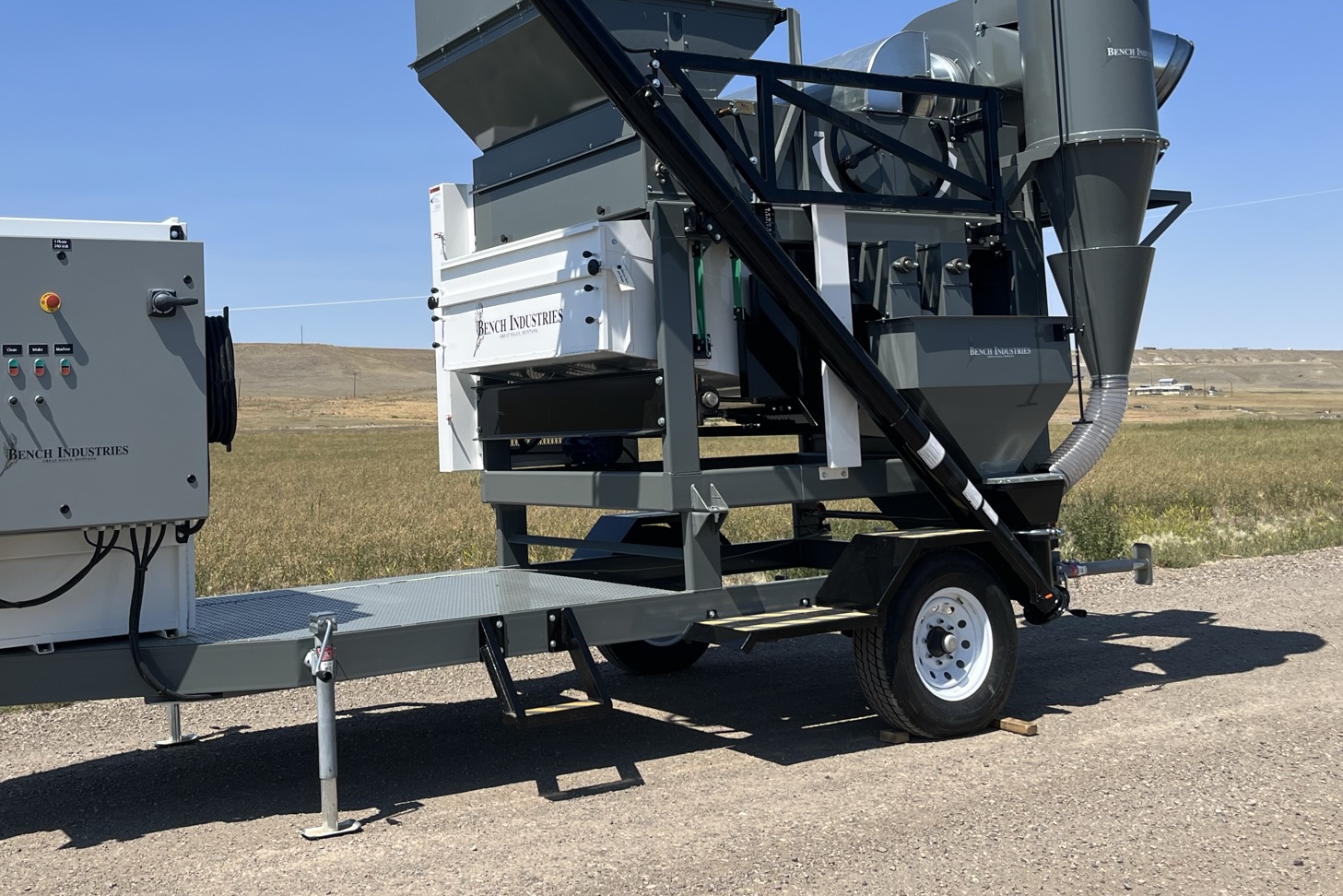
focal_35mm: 38
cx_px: 524
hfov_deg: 50.3
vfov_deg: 34.7
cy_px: 293
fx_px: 1418
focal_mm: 5.1
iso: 50
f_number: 1.6
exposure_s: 1/3521
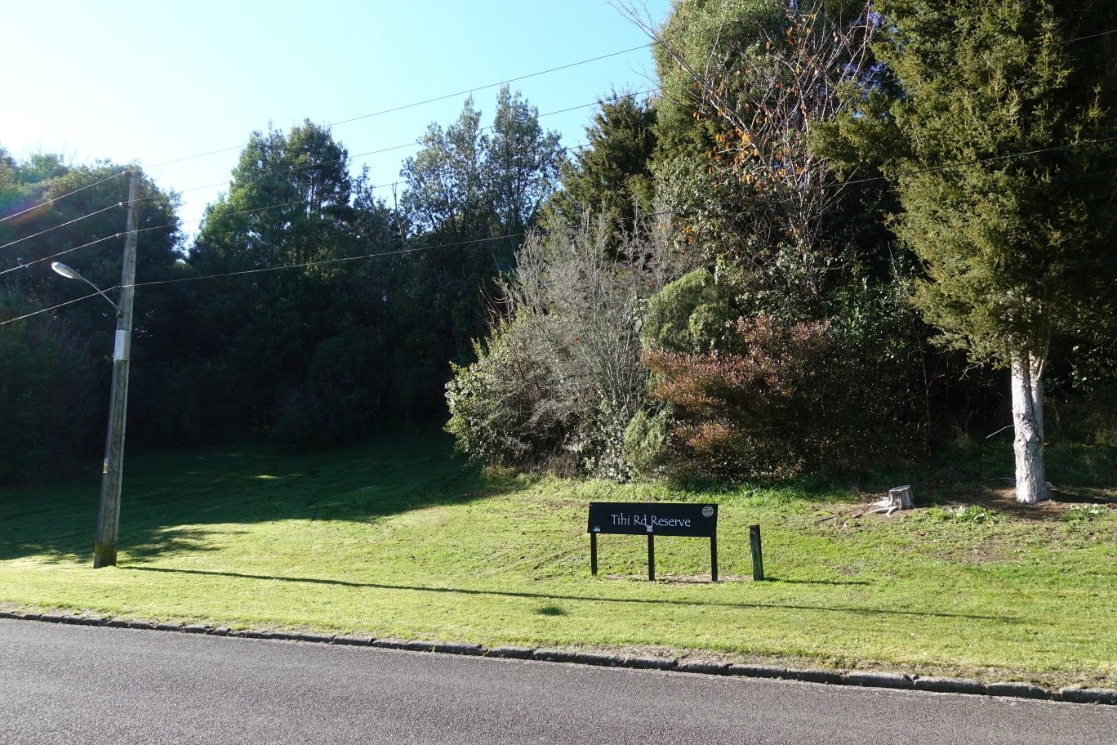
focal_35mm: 24
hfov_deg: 73.7
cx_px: 558
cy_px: 372
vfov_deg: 53.1
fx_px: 745
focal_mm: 8.8
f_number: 5.6
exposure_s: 1/160
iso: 125
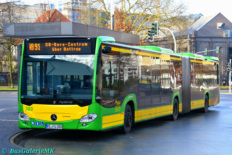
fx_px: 528
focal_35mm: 82
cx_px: 116
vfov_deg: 16.7
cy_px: 78
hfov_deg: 24.8
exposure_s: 1/60.2
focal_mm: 55
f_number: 8
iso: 125
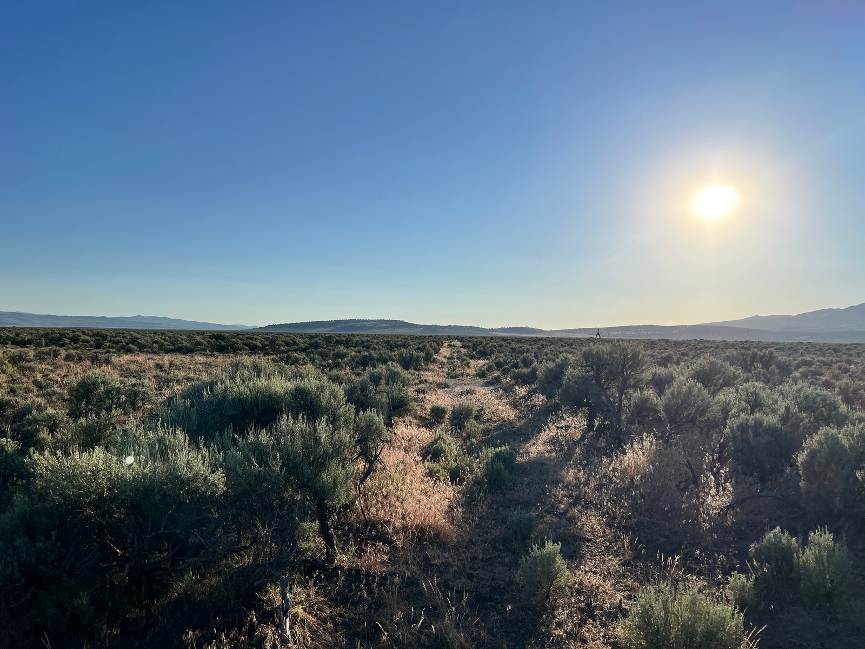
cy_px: 324
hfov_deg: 67.3
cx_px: 432
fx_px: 650
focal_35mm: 26
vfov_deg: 53.1
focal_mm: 5.7
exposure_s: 1/10309
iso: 50
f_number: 1.5
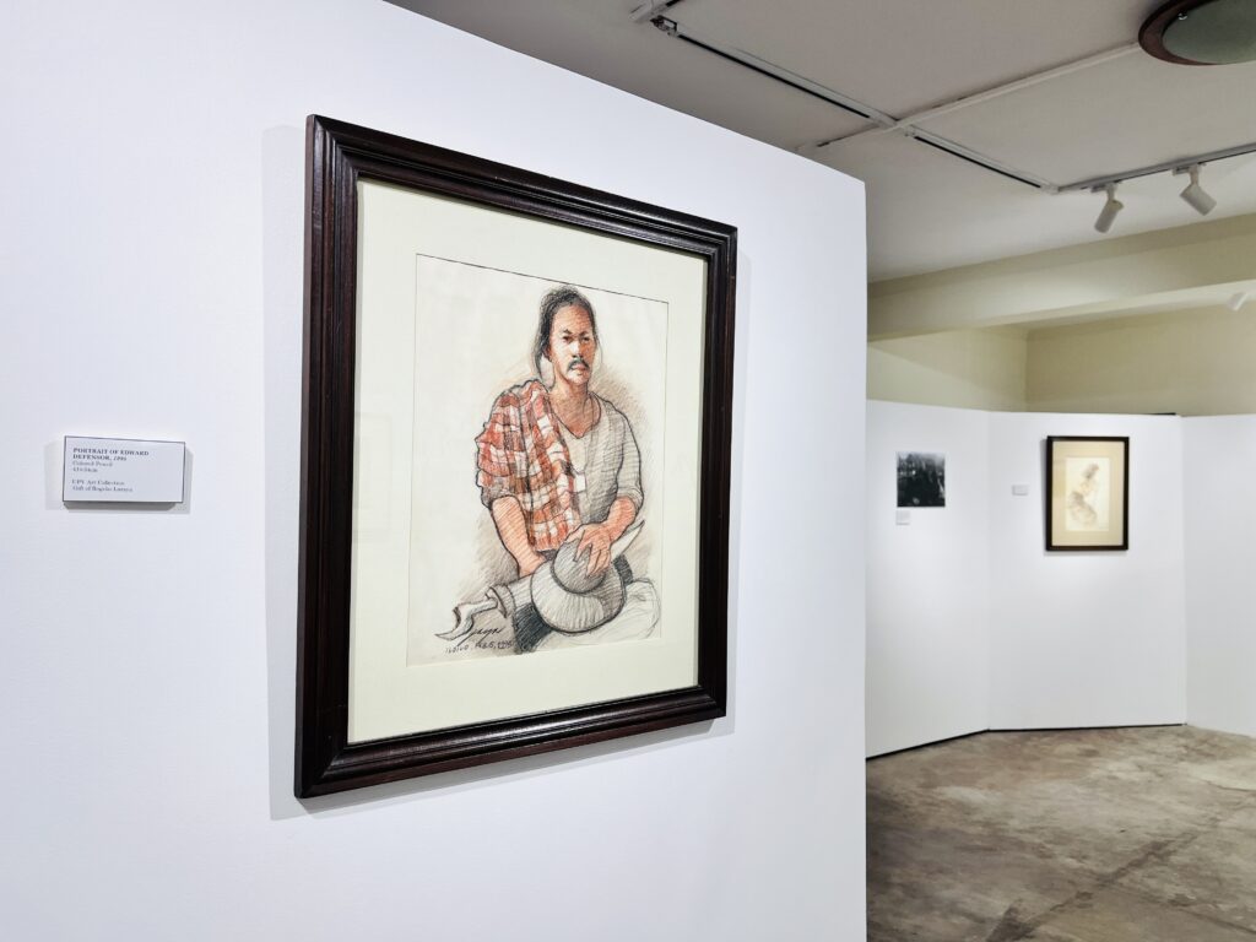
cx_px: 628
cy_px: 471
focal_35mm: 26
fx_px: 943
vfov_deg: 53.1
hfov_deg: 67.3
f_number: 1.6
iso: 64
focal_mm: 5.1
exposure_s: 1/120
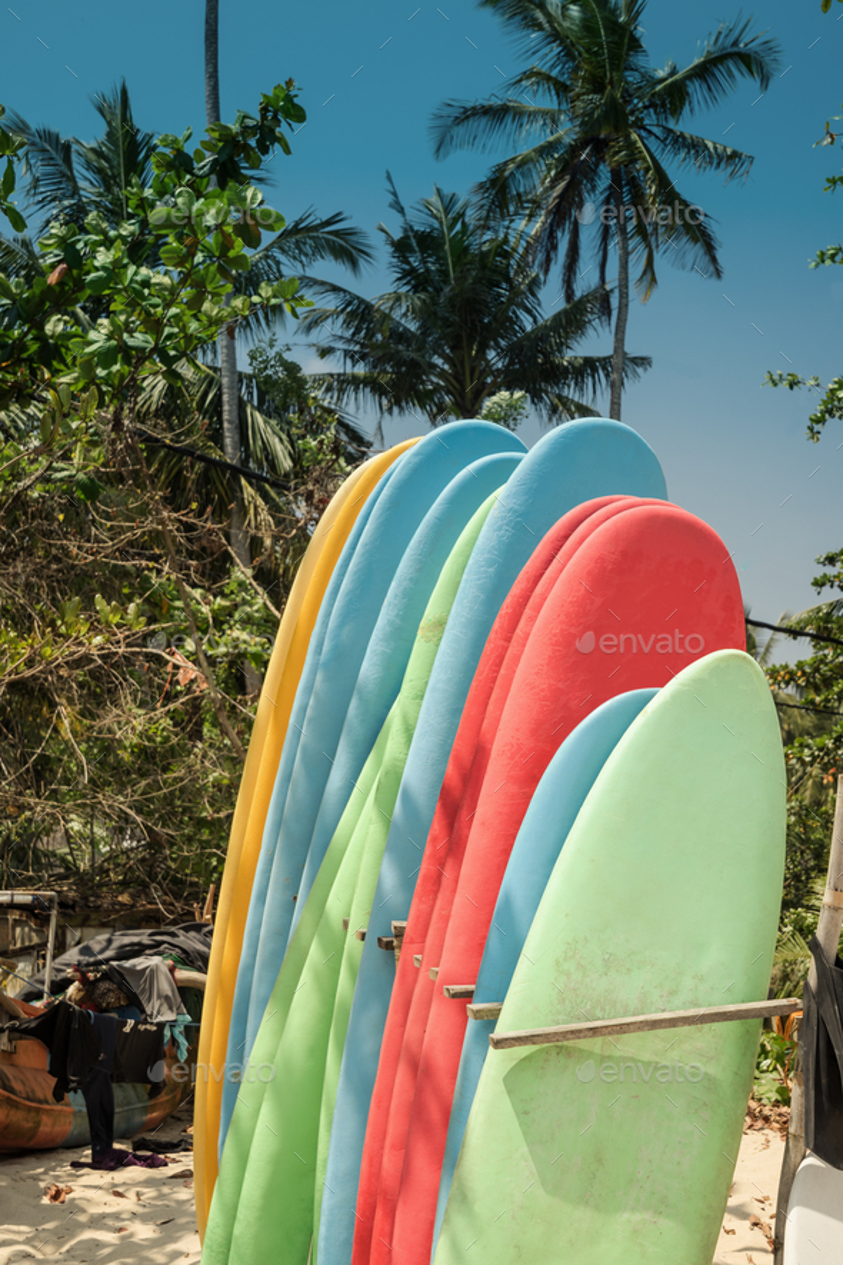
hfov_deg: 25.8
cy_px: 632
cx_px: 422
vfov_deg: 37.9
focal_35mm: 52
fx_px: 1844
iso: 100
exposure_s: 1/1000
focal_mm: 35
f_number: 5
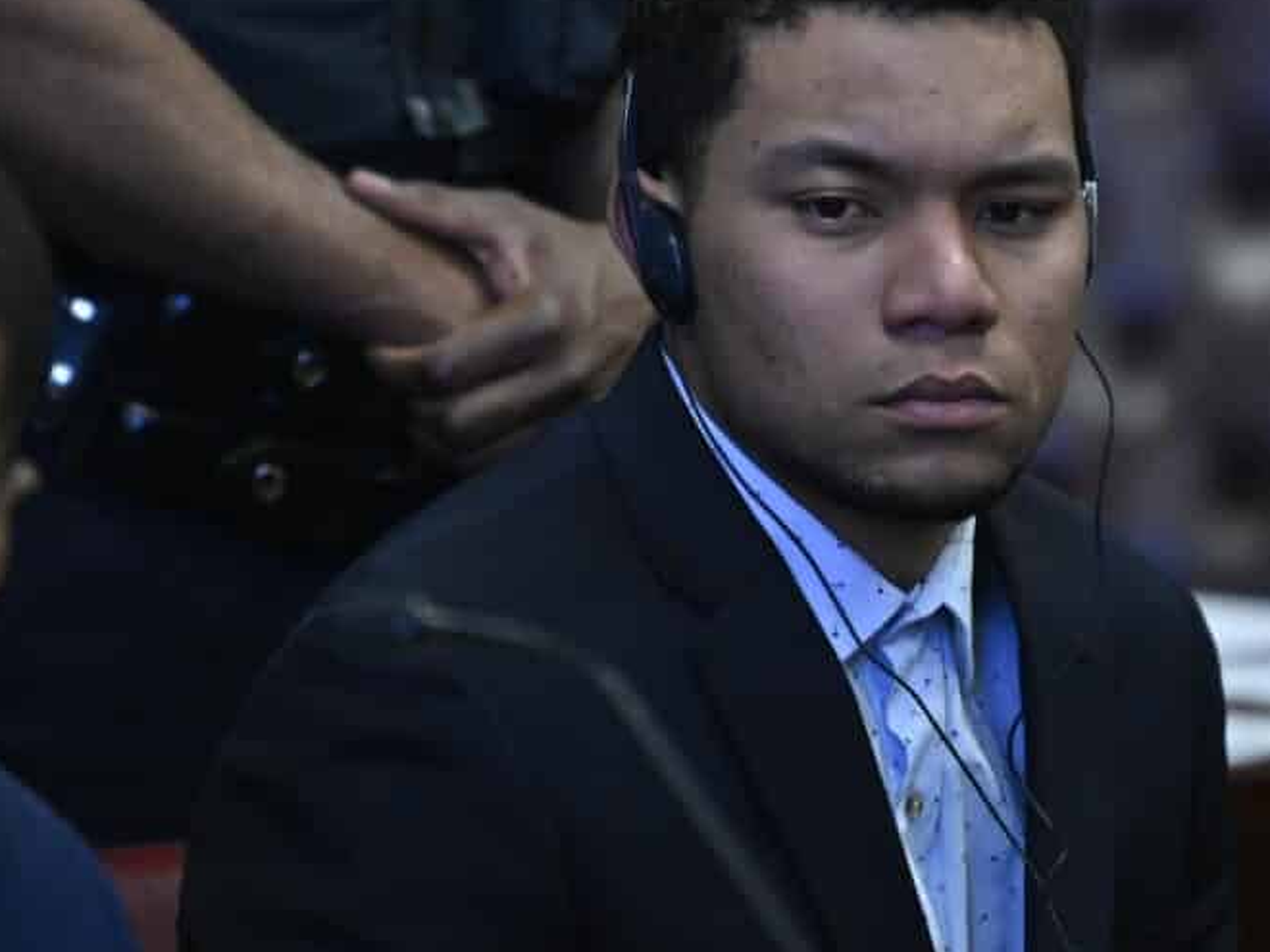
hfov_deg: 4.3
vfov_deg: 3.2
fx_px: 17097
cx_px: 760
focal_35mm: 466
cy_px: -3
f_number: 2.8
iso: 2000
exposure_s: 1/320
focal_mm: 200
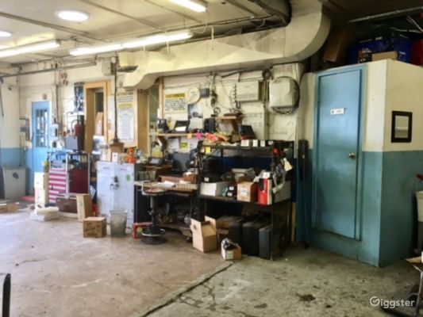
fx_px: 354
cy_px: 158
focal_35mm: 29
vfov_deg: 48.2
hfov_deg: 61.6
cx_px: 212
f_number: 2.2
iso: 25
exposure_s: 1/40
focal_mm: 4.15
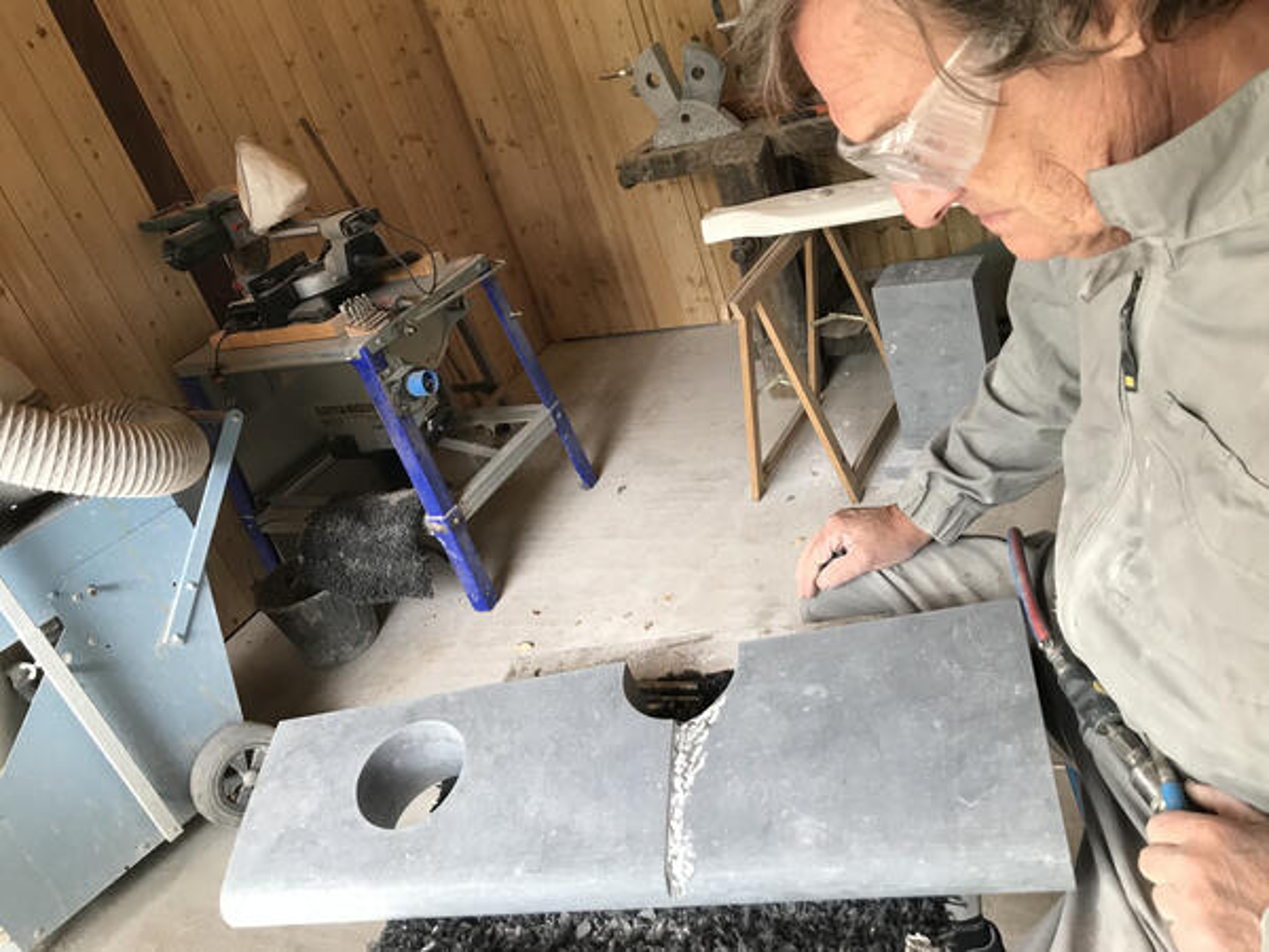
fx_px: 1026
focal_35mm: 28
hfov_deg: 63.4
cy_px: 476
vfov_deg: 49.7
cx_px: 634
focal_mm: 3.99
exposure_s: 1/33
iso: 25
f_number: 1.8
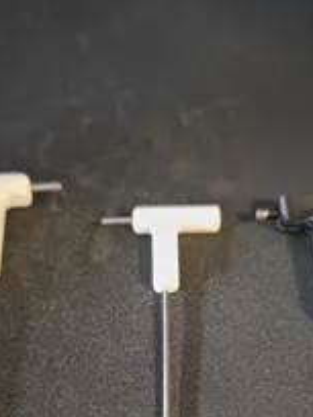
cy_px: 356
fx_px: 543
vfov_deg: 39.7
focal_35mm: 45
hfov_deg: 32.2
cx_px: 170
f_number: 1.8
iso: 2500
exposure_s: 1/40
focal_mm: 5.4
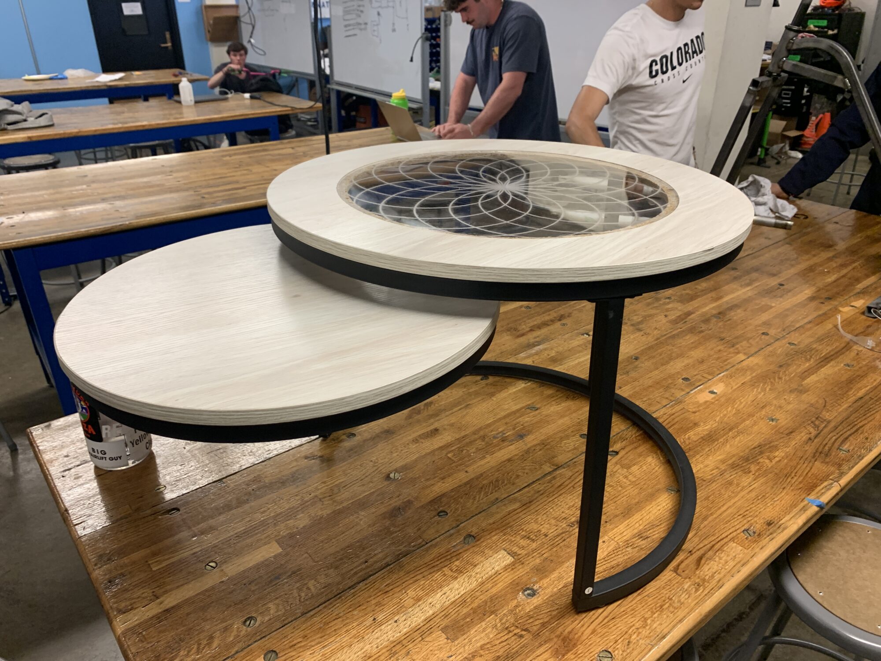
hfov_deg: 67.3
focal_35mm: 26
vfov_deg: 53.1
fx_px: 662
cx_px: 440
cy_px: 330
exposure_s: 1/60
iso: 125
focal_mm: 4.25
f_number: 1.8
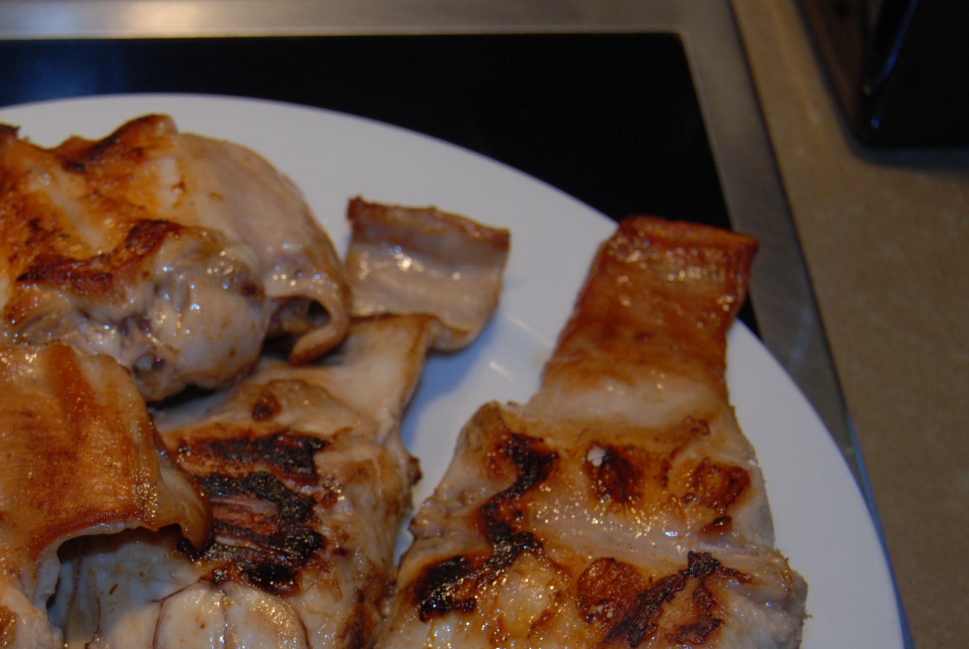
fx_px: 2452
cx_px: 164
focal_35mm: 91
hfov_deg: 22.0
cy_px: 624
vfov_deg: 14.9
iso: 100
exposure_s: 1/60
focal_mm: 30
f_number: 4.2
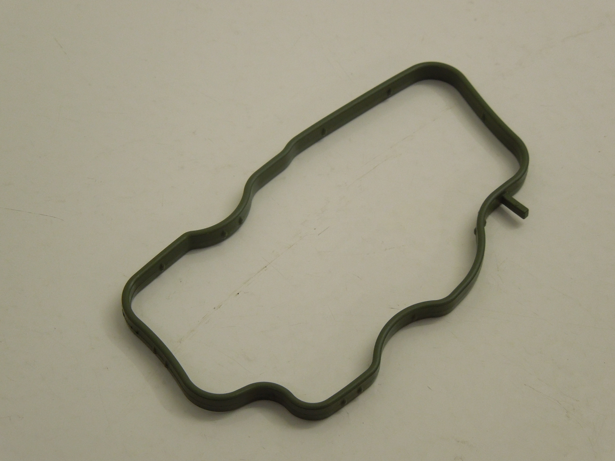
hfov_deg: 22.0
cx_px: 308
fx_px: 1581
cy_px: 230
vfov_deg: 16.6
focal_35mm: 89
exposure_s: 1/50
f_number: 4.6
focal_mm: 16
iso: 400
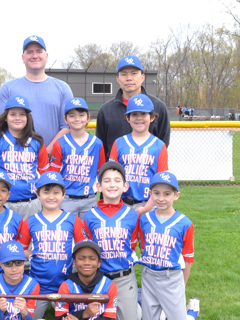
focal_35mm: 69
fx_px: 638
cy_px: 193
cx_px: 65
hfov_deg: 21.2
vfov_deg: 28.1
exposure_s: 1/125
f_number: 8
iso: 200
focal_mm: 20
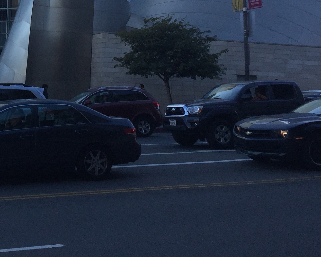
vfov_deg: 21.0
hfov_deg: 25.2
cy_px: -9
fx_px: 665
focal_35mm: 70
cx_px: -30
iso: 32
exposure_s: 1/964
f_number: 2.2
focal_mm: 4.15
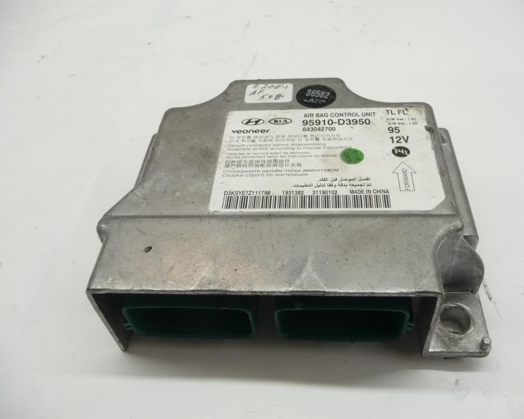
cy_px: 212
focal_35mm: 30
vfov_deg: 48.5
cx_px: 286
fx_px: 465
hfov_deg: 58.7
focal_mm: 4.7
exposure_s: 1/30
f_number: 3.3
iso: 200
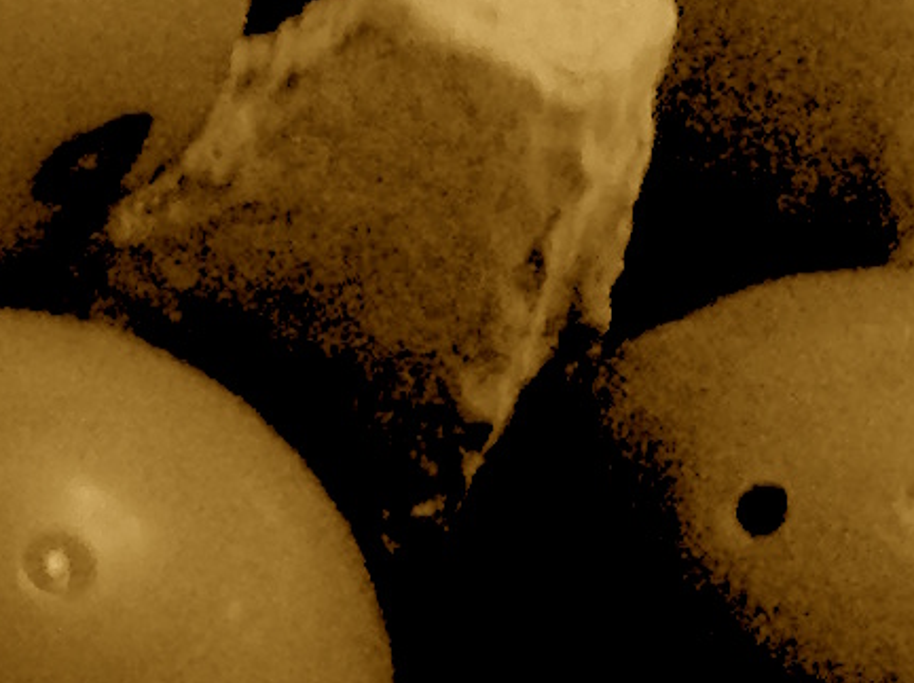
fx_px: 5539
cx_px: -1572
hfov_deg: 8.3
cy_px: -235
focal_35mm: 210
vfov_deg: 7.0
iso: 125
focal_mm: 4.28
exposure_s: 1/15
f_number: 2.4
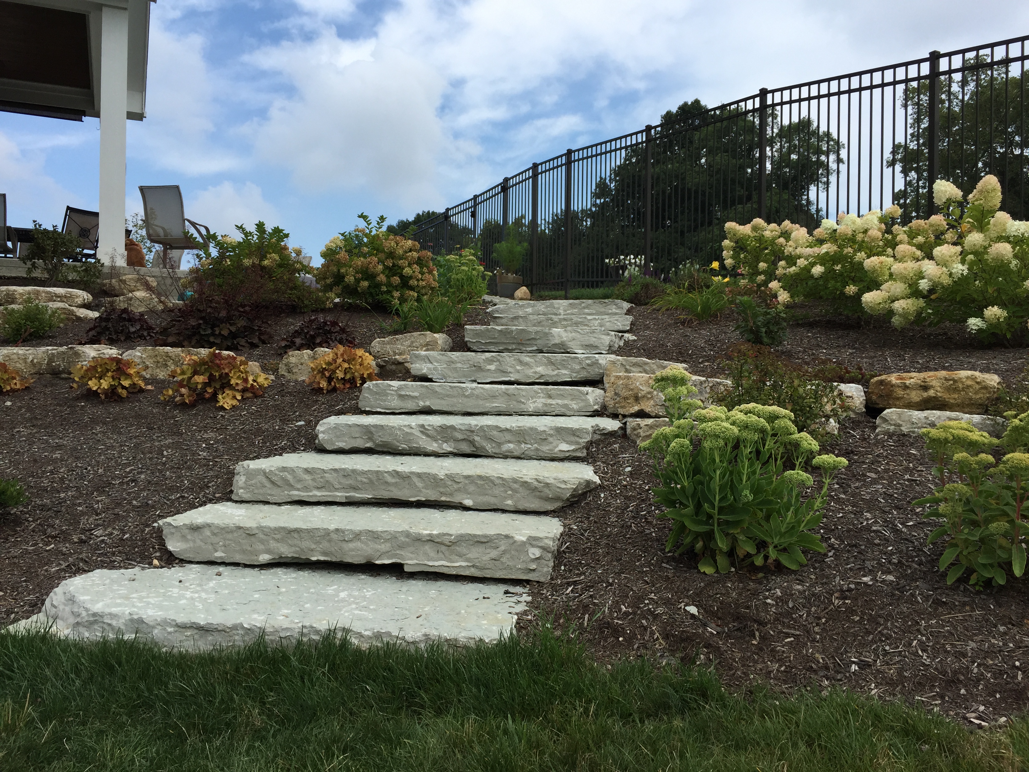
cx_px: 514
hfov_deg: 61.7
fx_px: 862
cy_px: 386
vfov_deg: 48.2
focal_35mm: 29
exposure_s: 1/1582
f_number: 2.2
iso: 32
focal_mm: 4.15
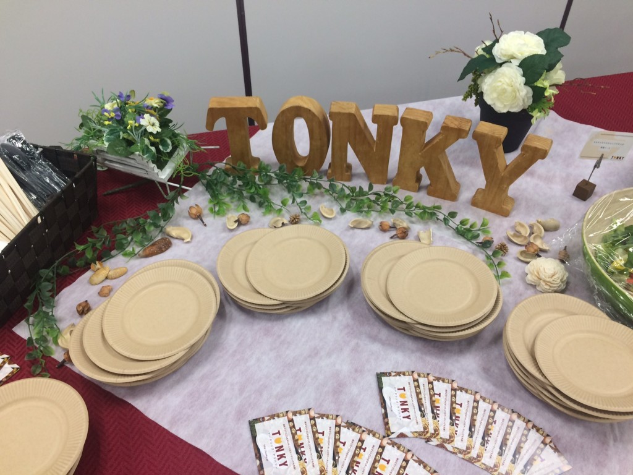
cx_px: 316
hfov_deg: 61.7
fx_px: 530
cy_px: 238
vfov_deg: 48.2
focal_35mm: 29
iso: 32
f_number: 2.2
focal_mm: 4.15
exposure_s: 1/40
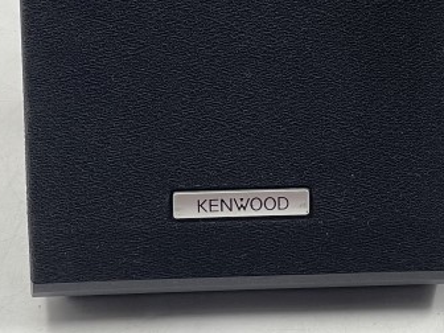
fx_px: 2501
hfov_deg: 10.0
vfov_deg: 7.6
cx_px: 488
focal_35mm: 195
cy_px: -54
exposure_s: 1/99
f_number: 2.2
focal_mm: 7.5
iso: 32
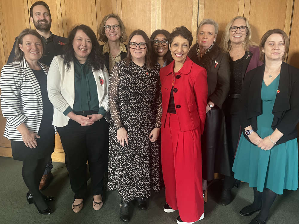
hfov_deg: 67.3
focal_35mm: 26
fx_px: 225
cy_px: 112
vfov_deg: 53.1
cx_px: 150
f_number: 1.6
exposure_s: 1/50
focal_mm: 5.1
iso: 320
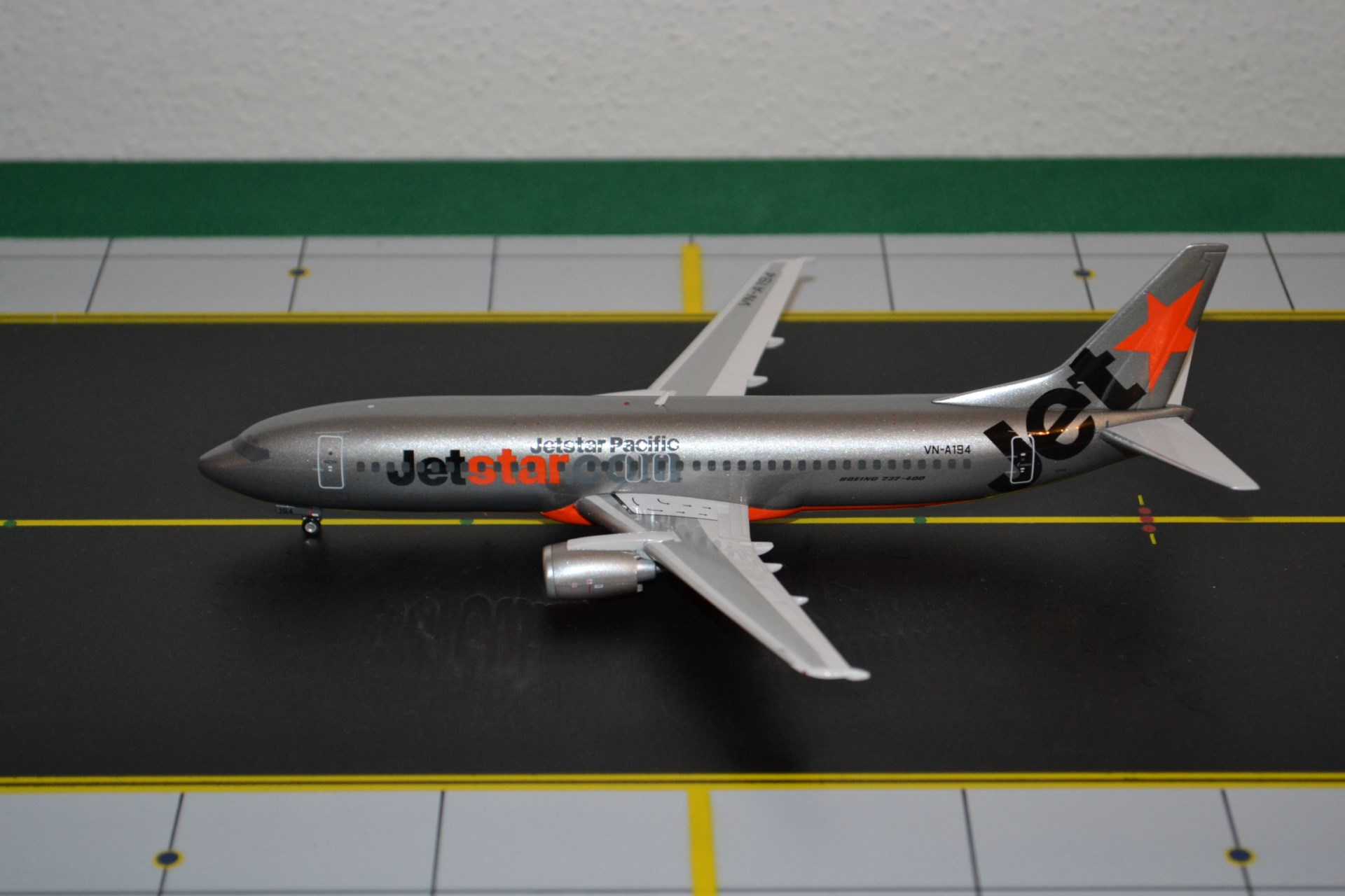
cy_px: 448
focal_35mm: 82
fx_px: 3082
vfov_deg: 16.6
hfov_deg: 24.6
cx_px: 672
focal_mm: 55
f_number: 5.6
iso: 1250
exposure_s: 1/60
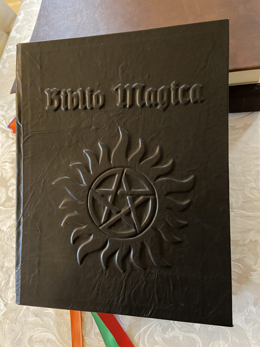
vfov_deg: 67.3
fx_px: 260
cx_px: 130
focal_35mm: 26
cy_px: 174
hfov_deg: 53.1
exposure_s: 1/24
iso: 800
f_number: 1.8
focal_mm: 4.25
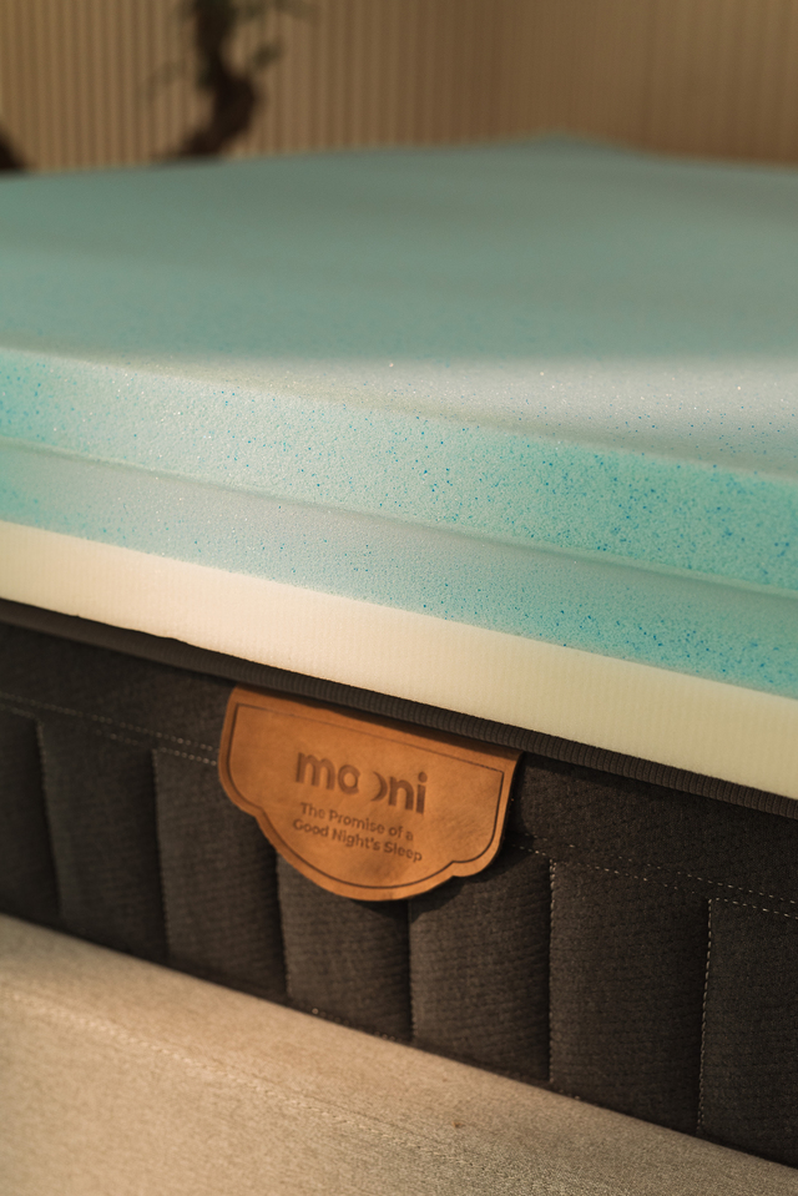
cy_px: 598
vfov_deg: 39.6
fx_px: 1661
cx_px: 399
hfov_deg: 27.0
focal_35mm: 50
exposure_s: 1/160
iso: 800
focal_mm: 50
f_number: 4
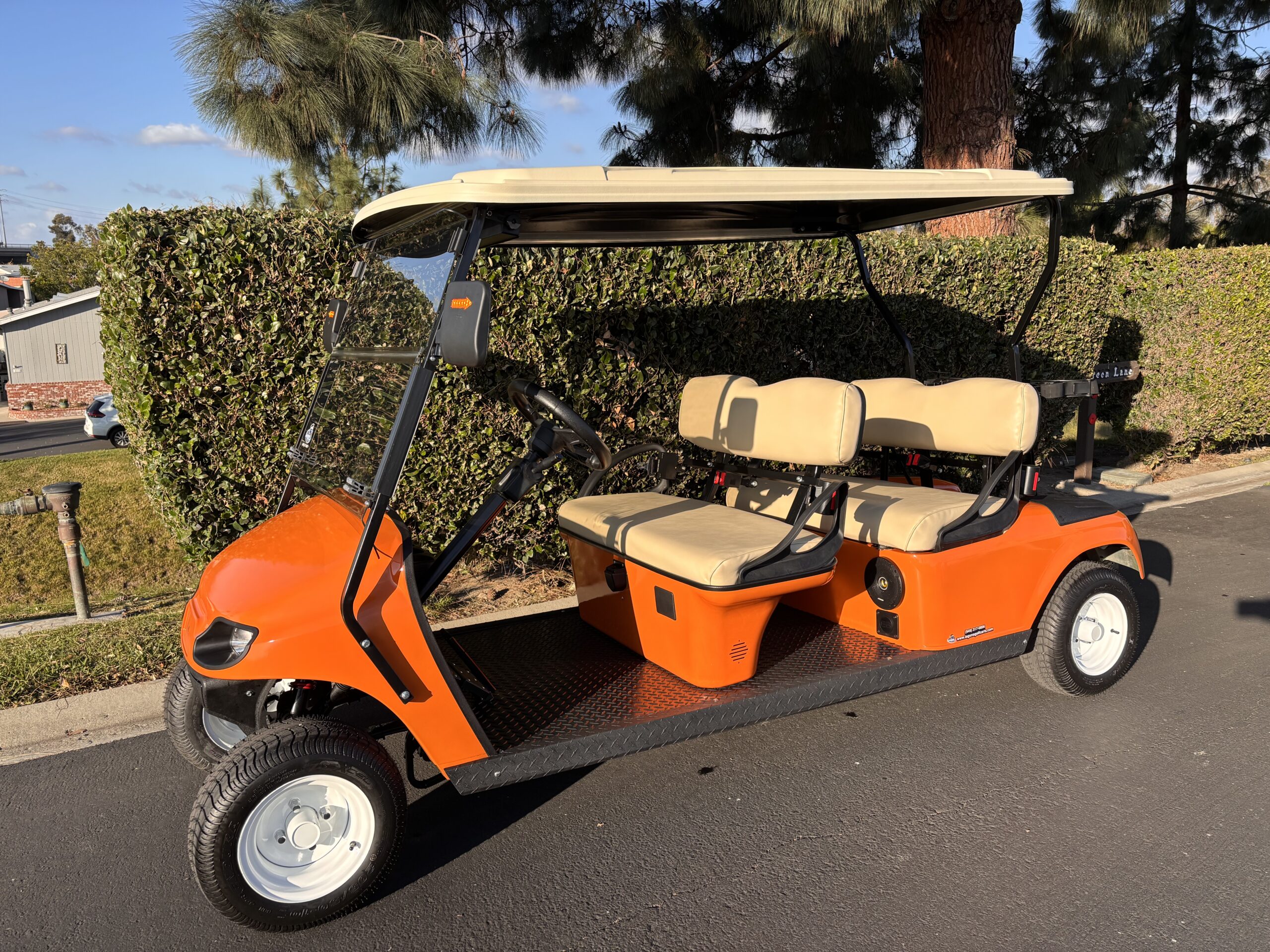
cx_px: 635
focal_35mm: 26
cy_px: 476
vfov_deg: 53.1
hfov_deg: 67.3
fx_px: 954
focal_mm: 5.96
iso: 50
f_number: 1.6
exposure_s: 1/1590
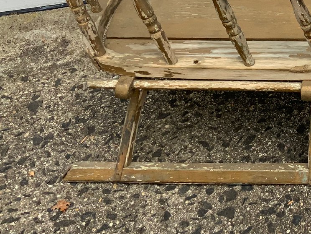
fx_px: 701
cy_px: 3
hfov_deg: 22.6
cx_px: 391
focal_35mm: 78
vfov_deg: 18.4
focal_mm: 3
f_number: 1.8
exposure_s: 1/248
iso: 16
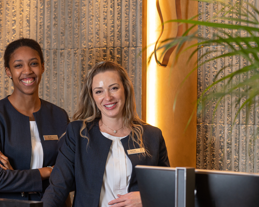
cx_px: 97
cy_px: 114
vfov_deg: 10.9
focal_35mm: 142
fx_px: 1088
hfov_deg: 13.6
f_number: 4.5
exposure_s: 1/125
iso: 1000
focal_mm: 112
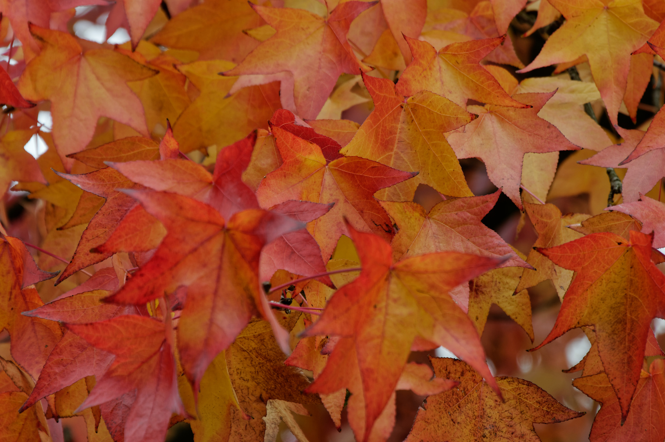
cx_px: 332
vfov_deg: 3.0
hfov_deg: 4.6
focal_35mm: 450
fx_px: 8302
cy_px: 221
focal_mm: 300
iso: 200
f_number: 7.1
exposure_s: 1/80
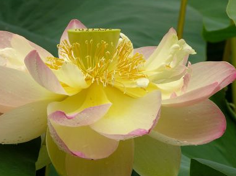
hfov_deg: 2.1
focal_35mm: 929
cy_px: 106
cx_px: 100
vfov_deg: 1.6
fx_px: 6332
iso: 50
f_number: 7.4
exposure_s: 1/107
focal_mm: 71.2
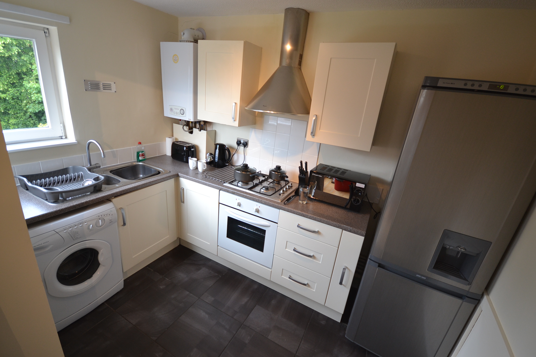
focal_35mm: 15
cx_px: 268
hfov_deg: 100.4
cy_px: 178
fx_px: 223
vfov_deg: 77.3
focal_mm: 10
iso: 450
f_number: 4
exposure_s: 1/60
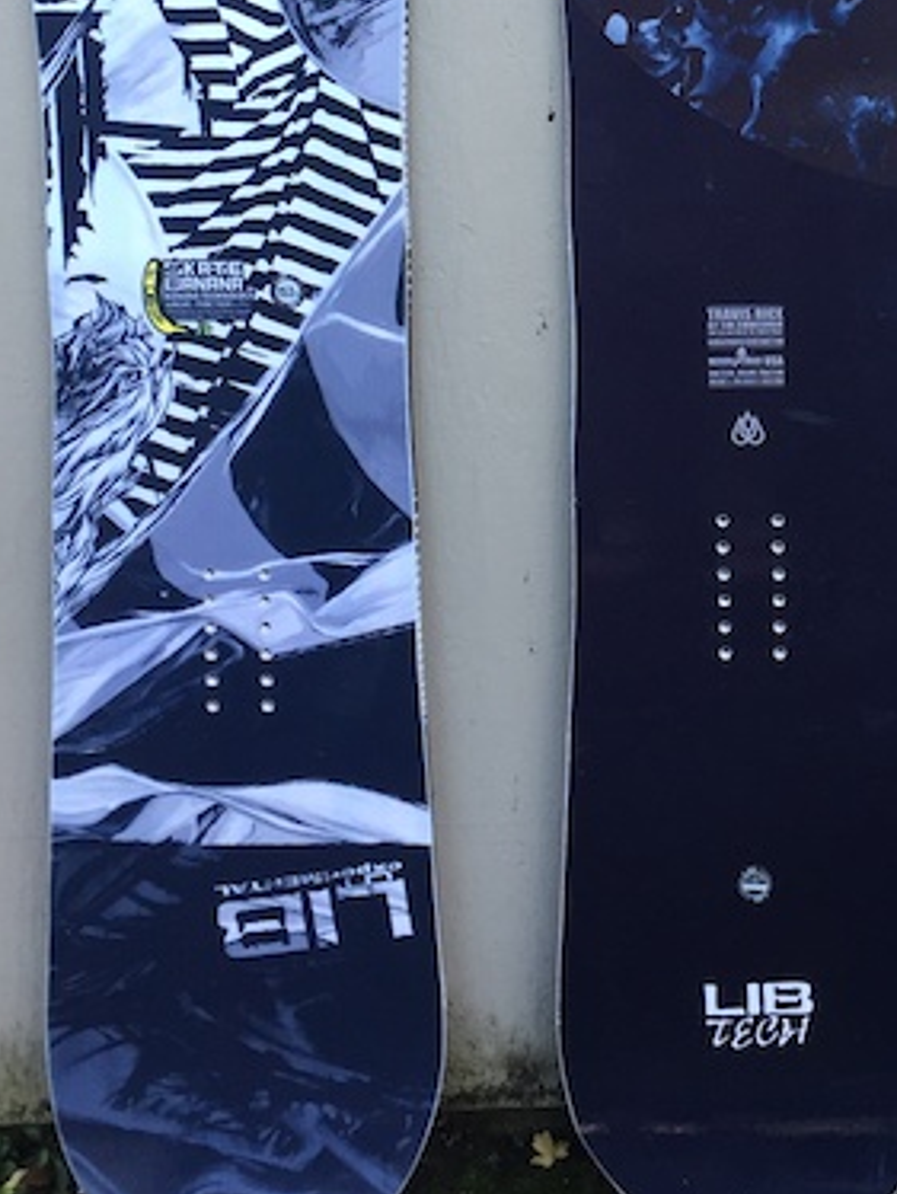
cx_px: 741
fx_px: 2140
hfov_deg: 23.3
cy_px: 102
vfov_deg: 29.8
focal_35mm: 62
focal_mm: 4.15
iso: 40
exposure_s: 1/60
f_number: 2.2
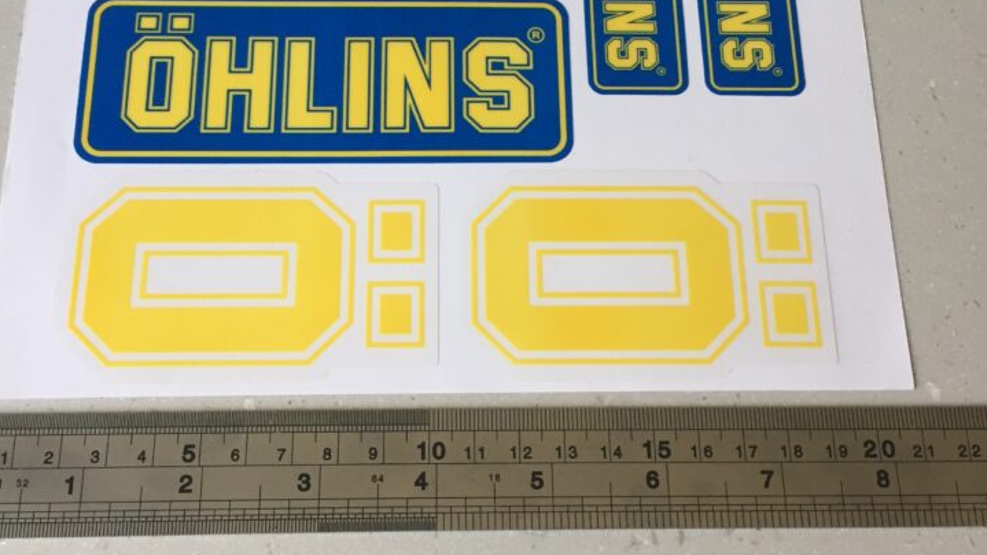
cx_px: 467
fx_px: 1177
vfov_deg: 26.3
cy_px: 162
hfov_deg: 45.5
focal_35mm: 45
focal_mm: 4.15
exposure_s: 1/33
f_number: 2.2
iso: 64
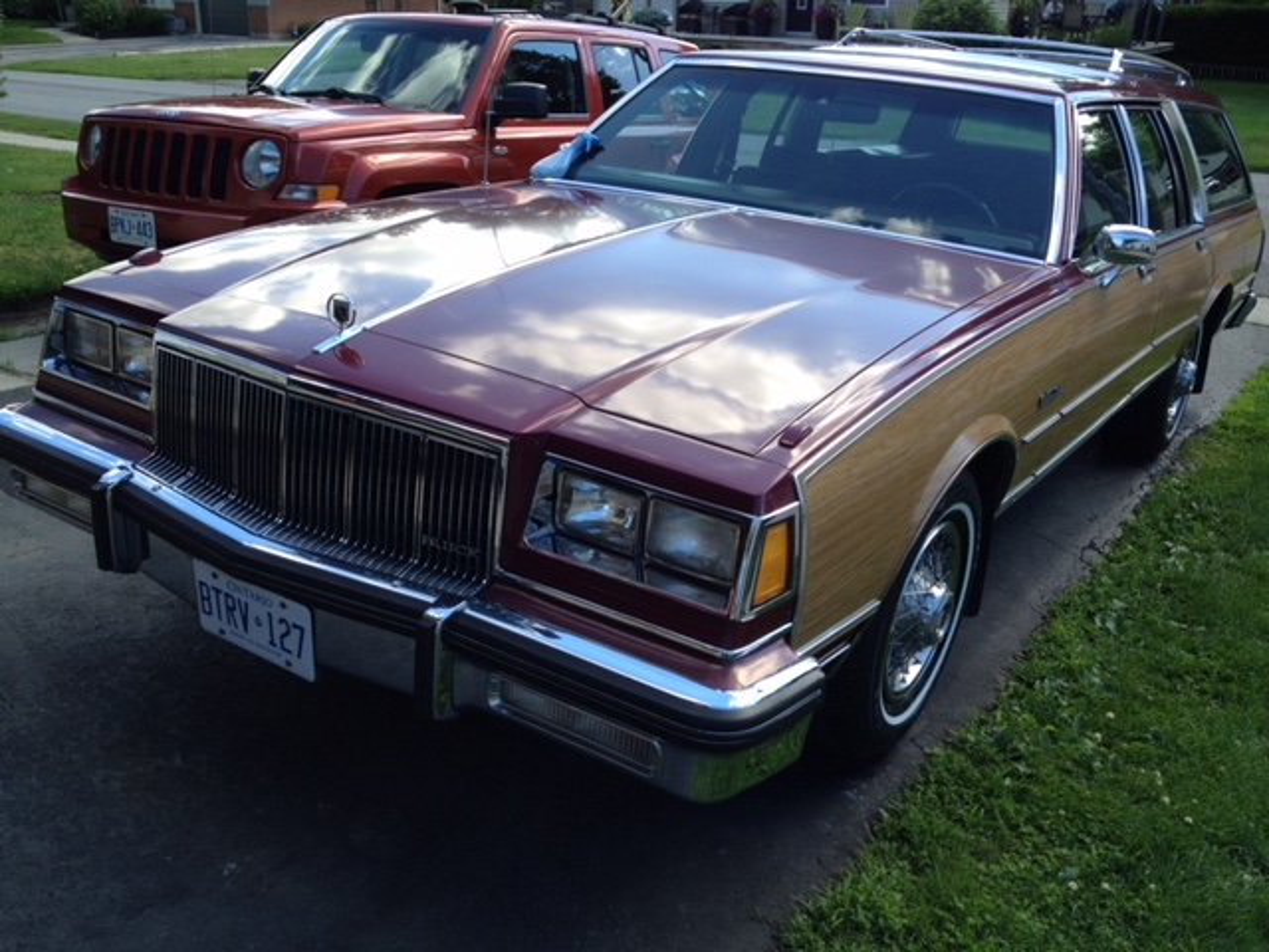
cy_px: 476
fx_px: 1283
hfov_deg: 52.6
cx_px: 634
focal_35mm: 35
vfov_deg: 40.7
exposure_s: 1/406
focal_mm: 4.28
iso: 50
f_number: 2.4
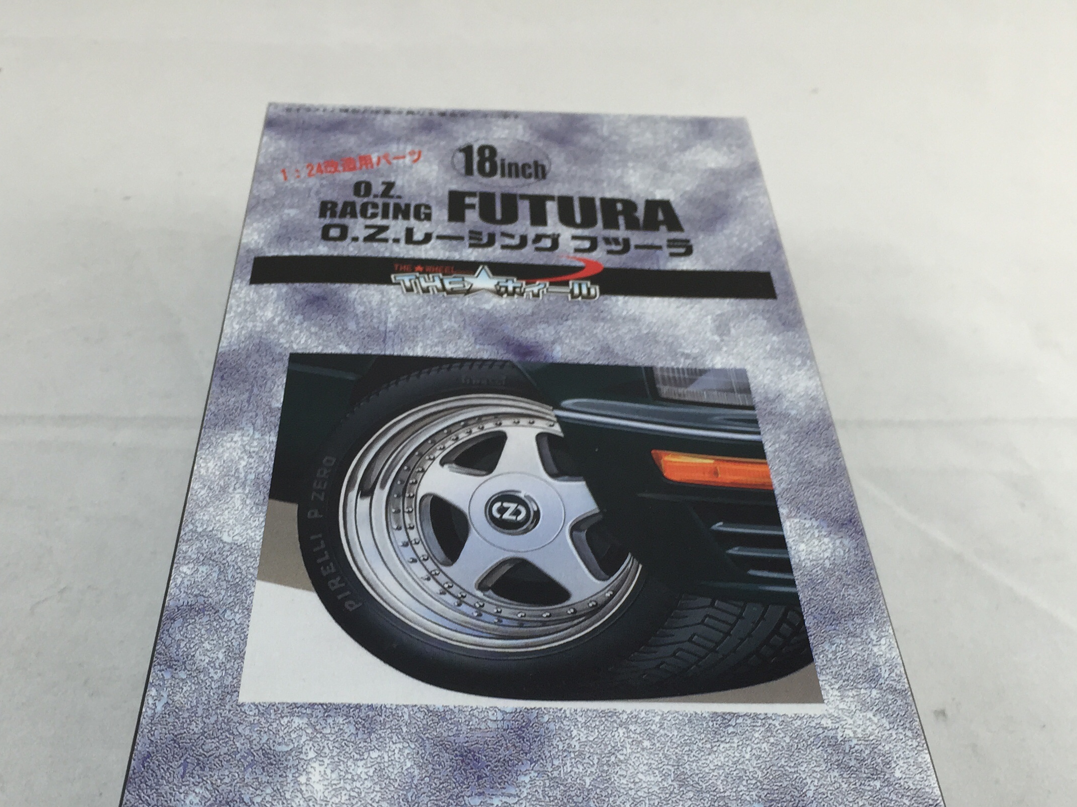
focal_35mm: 44
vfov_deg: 32.2
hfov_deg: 42.9
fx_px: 1369
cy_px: 610
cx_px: 522
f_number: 2.2
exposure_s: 1/100
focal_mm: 4.15
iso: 50
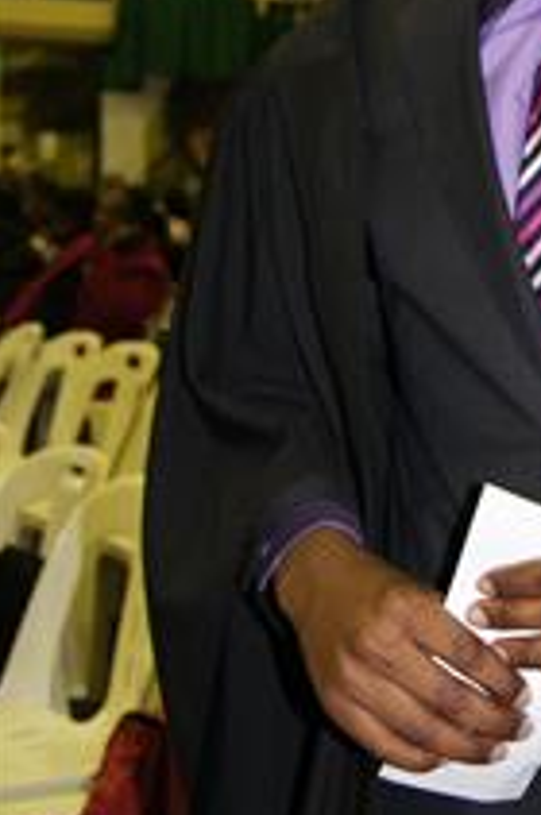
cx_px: 601
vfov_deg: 24.6
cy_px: 220
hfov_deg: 16.1
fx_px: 1854
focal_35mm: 82
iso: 400
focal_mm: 24
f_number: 4
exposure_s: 1/60
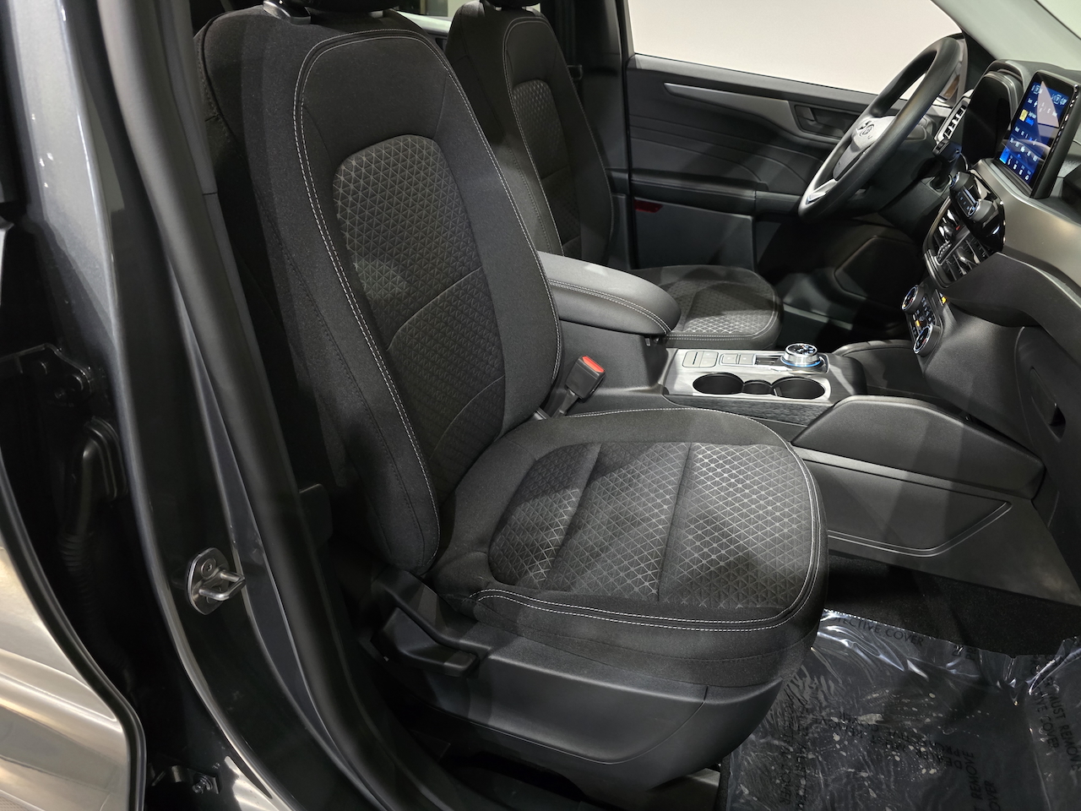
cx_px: 540
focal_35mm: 23
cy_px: 406
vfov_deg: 58.9
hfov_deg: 73.9
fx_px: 718
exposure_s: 1/60
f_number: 1.7
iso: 1000
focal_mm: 6.3
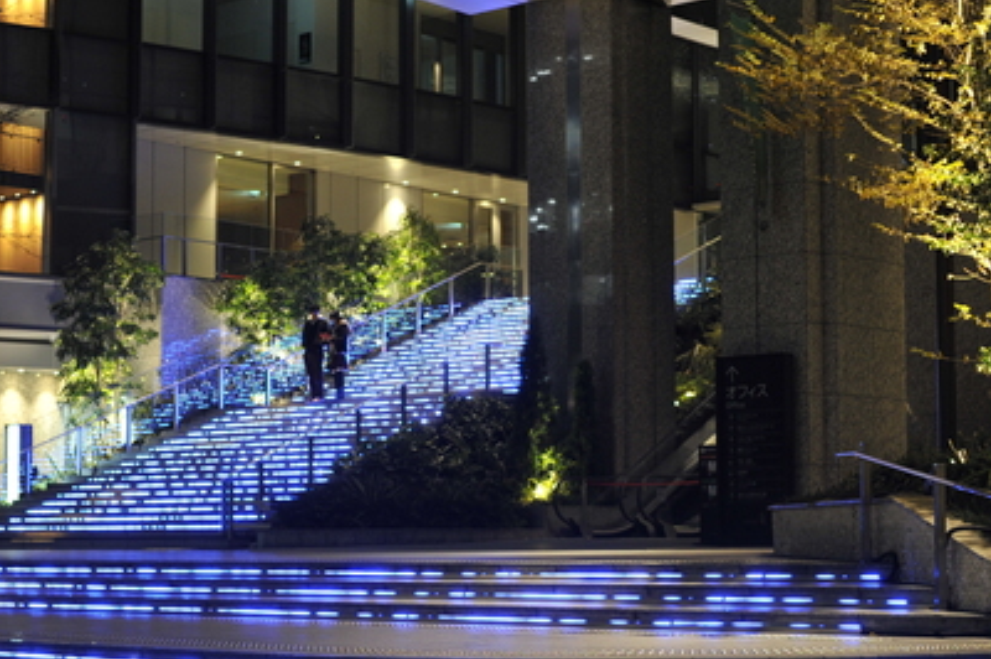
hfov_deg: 27.0
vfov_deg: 18.1
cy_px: 427
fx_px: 2063
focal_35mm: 75
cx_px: 434
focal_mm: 50
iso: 1250
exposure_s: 1/50
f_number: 2.8
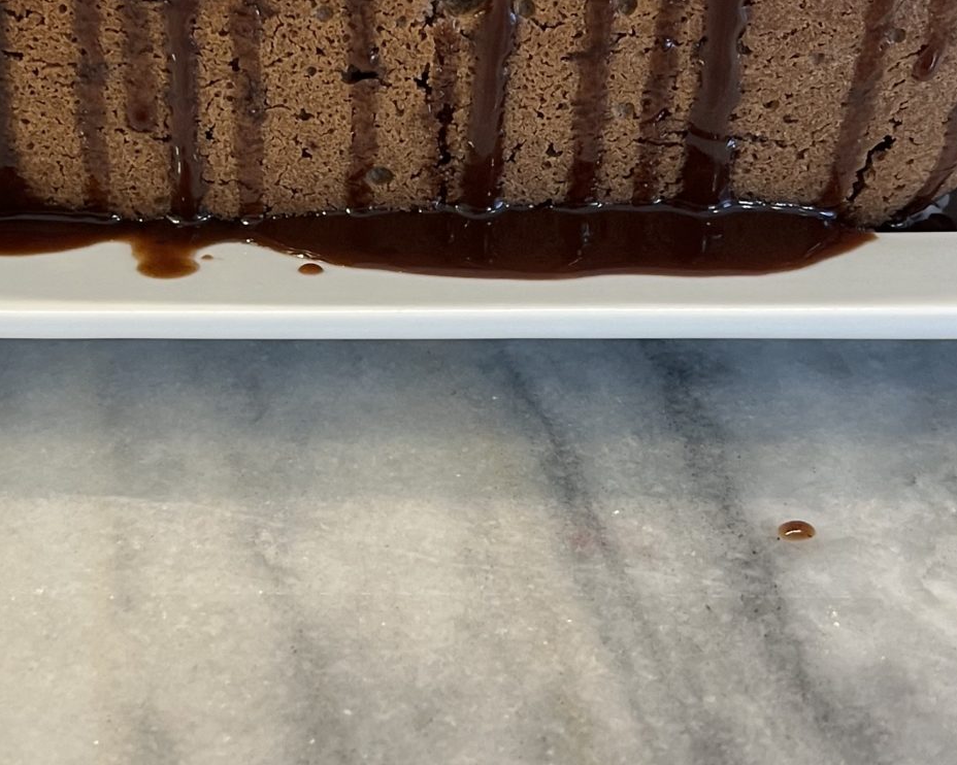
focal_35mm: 70
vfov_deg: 21.8
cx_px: 279
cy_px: 328
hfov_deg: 26.9
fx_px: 1982
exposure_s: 1/60
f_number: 1.6
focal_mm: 5.1
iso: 125
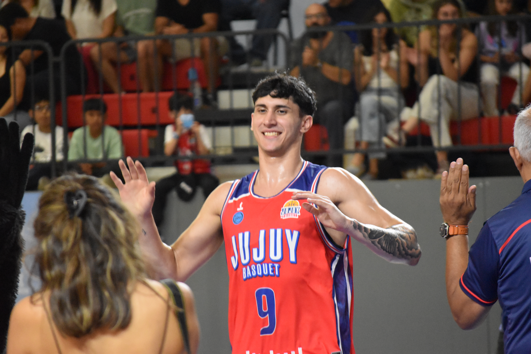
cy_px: 177
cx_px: 266
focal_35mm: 202
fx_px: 2987
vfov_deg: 6.8
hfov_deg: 10.2
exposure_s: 1/500
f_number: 5
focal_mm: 135
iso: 6400
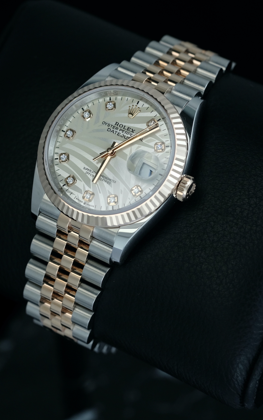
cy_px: 210
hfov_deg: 14.2
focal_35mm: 92
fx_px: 1055
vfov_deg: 22.6
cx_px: 140
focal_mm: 60
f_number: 6.4
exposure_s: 1/250
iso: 2000
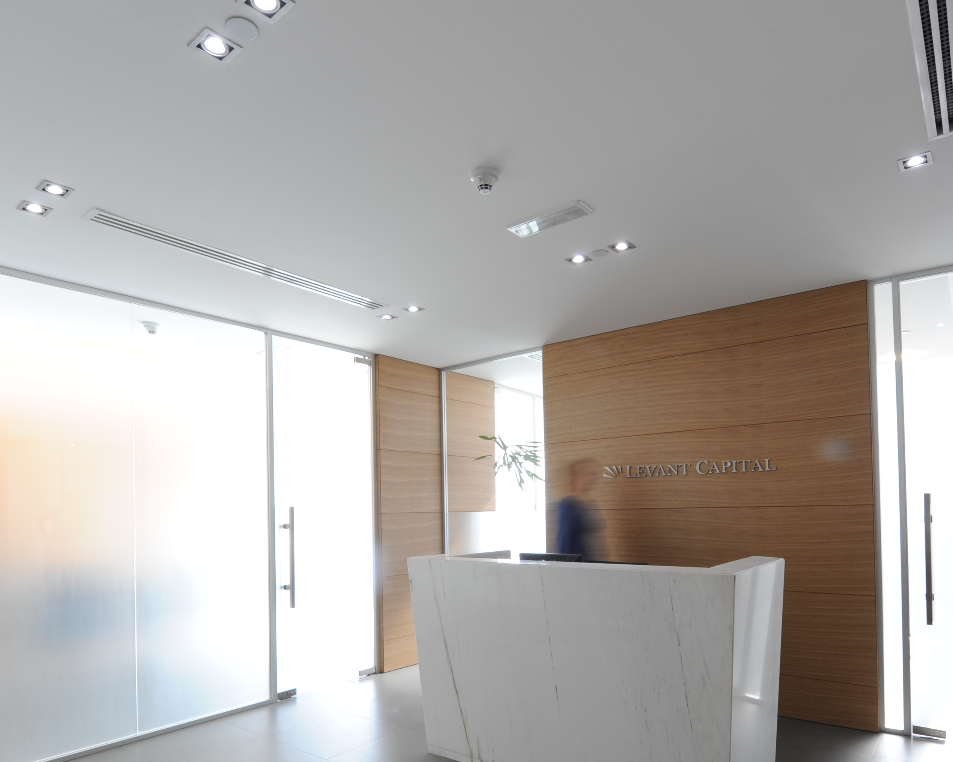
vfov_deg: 61.8
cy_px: 498
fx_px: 621
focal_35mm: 22
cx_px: 490
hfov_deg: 75.0
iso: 200
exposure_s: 1/1.3
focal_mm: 14
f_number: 16
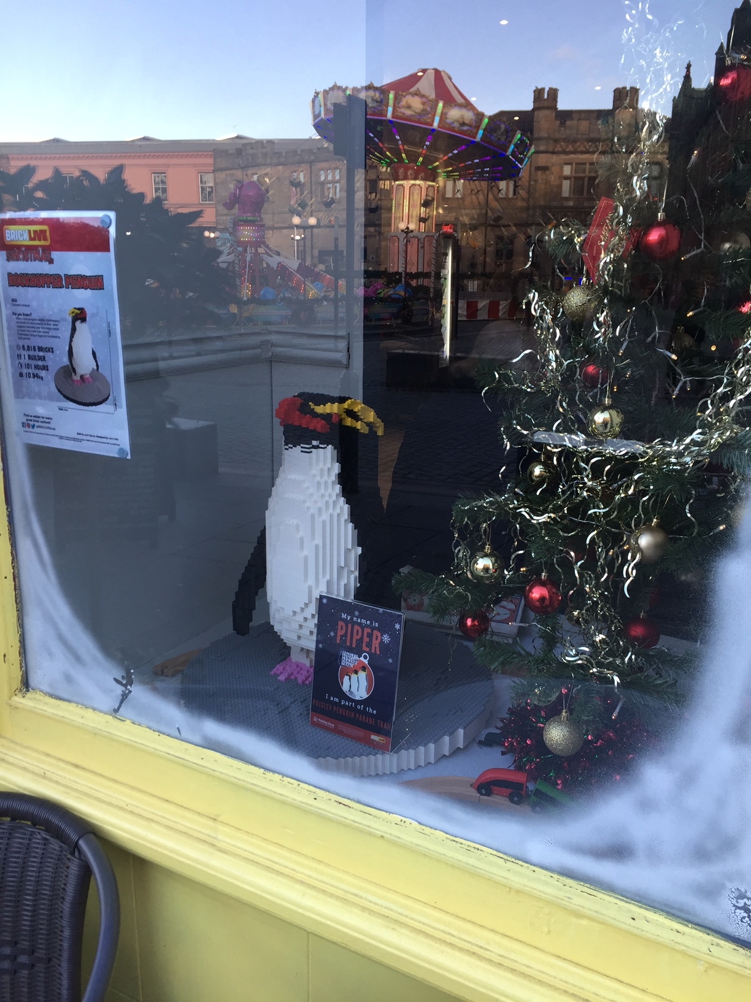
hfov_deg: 48.2
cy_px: 501
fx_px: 839
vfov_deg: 61.7
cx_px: 376
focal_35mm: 29
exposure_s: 1/100
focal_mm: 4.15
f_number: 2.2
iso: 40
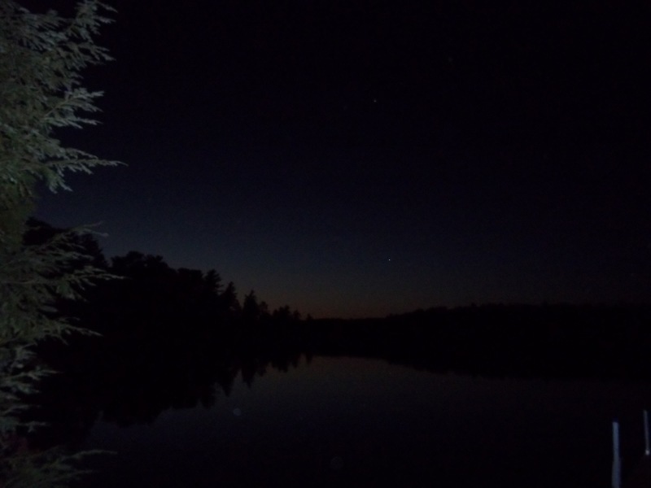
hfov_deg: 51.4
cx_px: 326
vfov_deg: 39.7
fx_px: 677
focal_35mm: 36
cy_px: 244
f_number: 3.1
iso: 400
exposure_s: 1/30
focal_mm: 6.5
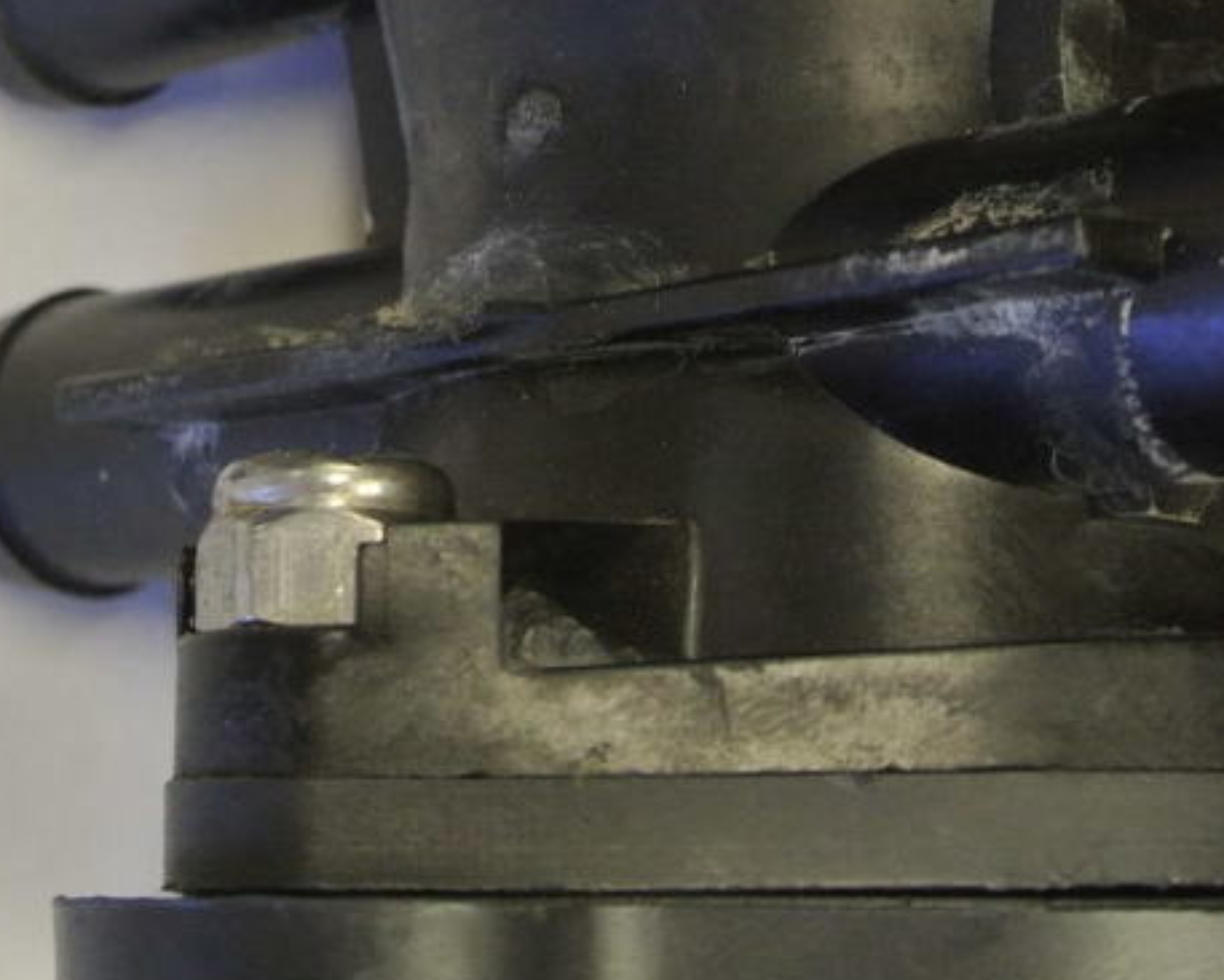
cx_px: 96
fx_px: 3697
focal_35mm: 102
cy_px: 12
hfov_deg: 18.5
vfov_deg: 14.9
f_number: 3.8
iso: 400
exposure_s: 1/60
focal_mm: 11.8
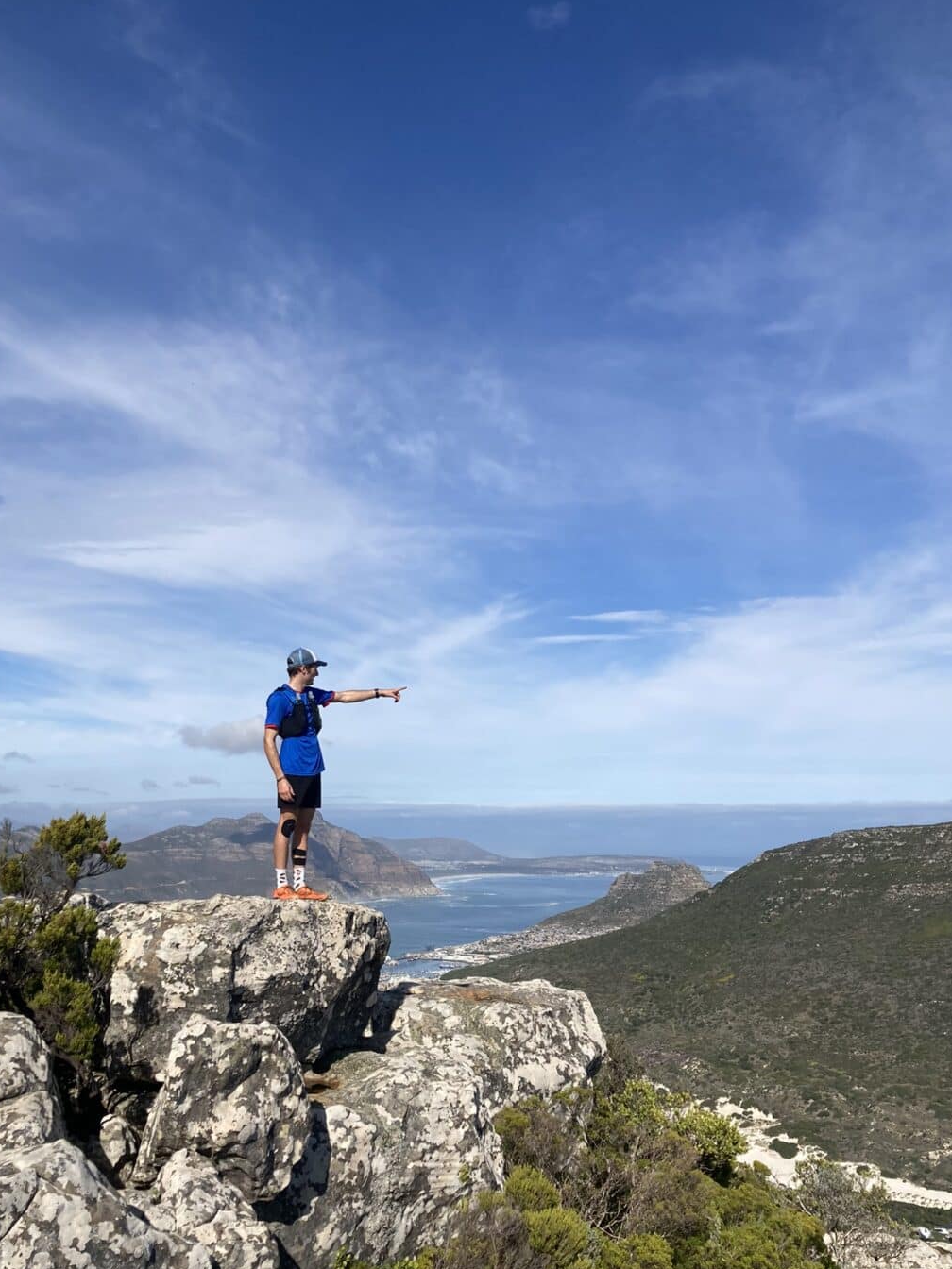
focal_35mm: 32
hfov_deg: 44.2
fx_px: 1173
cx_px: 459
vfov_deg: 56.6
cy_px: 721
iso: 25
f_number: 1.8
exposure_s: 1/3745
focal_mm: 3.99
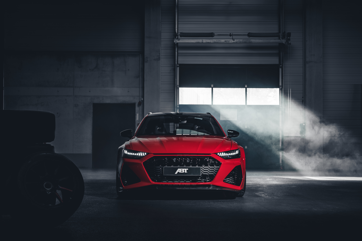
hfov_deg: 39.6
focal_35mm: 50
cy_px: 120
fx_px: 503
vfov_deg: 27.0
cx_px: 181
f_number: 4
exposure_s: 1/125
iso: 100
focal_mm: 50
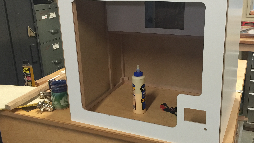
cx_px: 148
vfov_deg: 29.7
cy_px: 62
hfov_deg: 50.3
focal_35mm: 40
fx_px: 269
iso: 125
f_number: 2.2
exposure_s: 1/15
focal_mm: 4.15
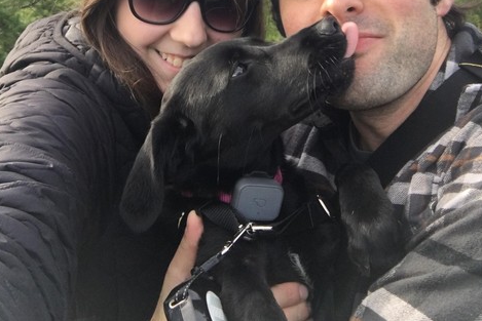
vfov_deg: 28.9
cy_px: 11
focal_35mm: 44
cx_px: 240
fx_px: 589
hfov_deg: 44.5
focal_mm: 2.65
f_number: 2.2
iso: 32
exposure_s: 1/315
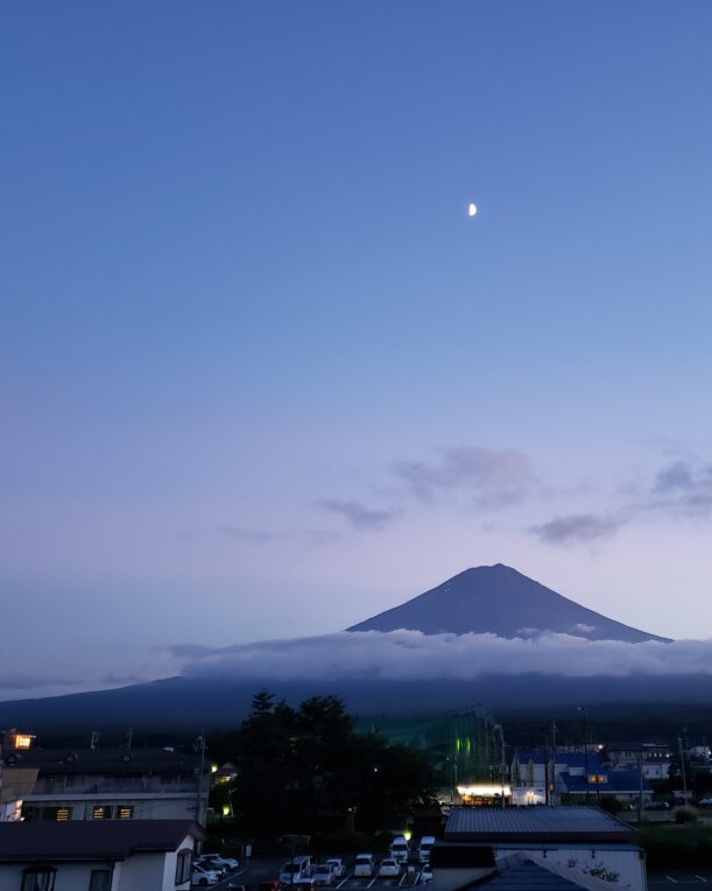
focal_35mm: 34
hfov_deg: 42.8
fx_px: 896
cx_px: 474
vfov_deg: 52.9
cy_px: 446
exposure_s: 1/50
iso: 320
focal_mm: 4.3
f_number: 1.5
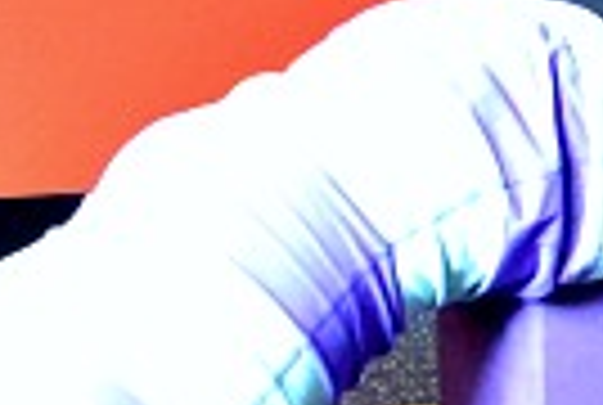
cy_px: 279
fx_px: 2249
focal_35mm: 134
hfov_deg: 15.3
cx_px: 351
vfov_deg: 10.3
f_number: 3.8
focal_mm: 20
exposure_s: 1/40
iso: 3200
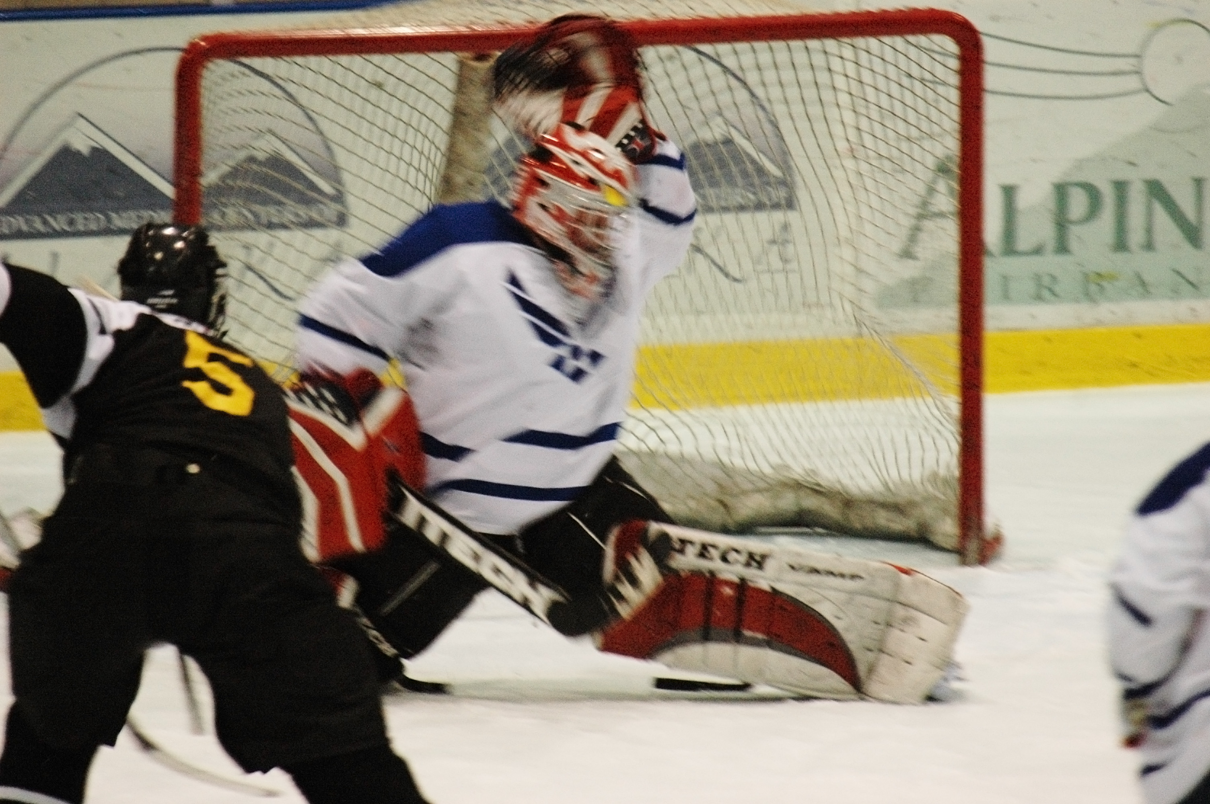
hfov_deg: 3.4
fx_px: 20149
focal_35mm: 600
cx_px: 605
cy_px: 402
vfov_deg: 2.3
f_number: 5.6
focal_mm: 400
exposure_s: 1/80
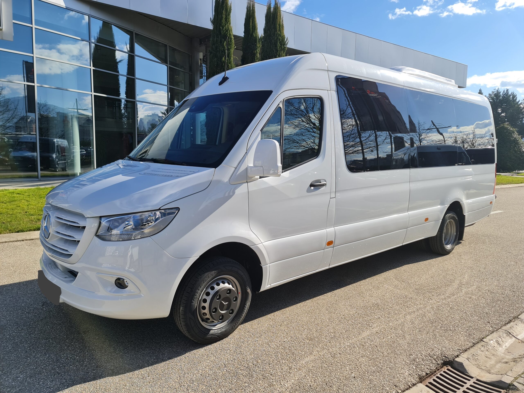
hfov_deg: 69.4
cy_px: 196
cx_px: 262
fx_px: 378
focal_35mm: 25
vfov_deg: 54.9
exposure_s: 1/948
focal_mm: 7
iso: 50
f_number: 1.8
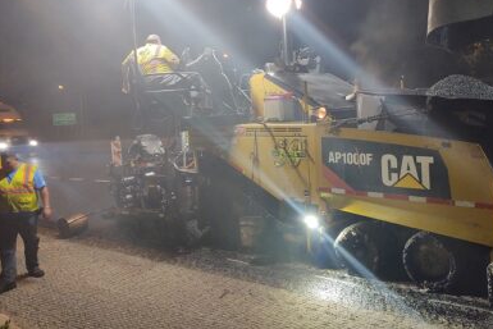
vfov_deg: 37.5
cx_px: 284
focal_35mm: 35
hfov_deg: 54.2
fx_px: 479
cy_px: 110
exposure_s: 1/33
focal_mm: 4.75
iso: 176
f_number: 1.7
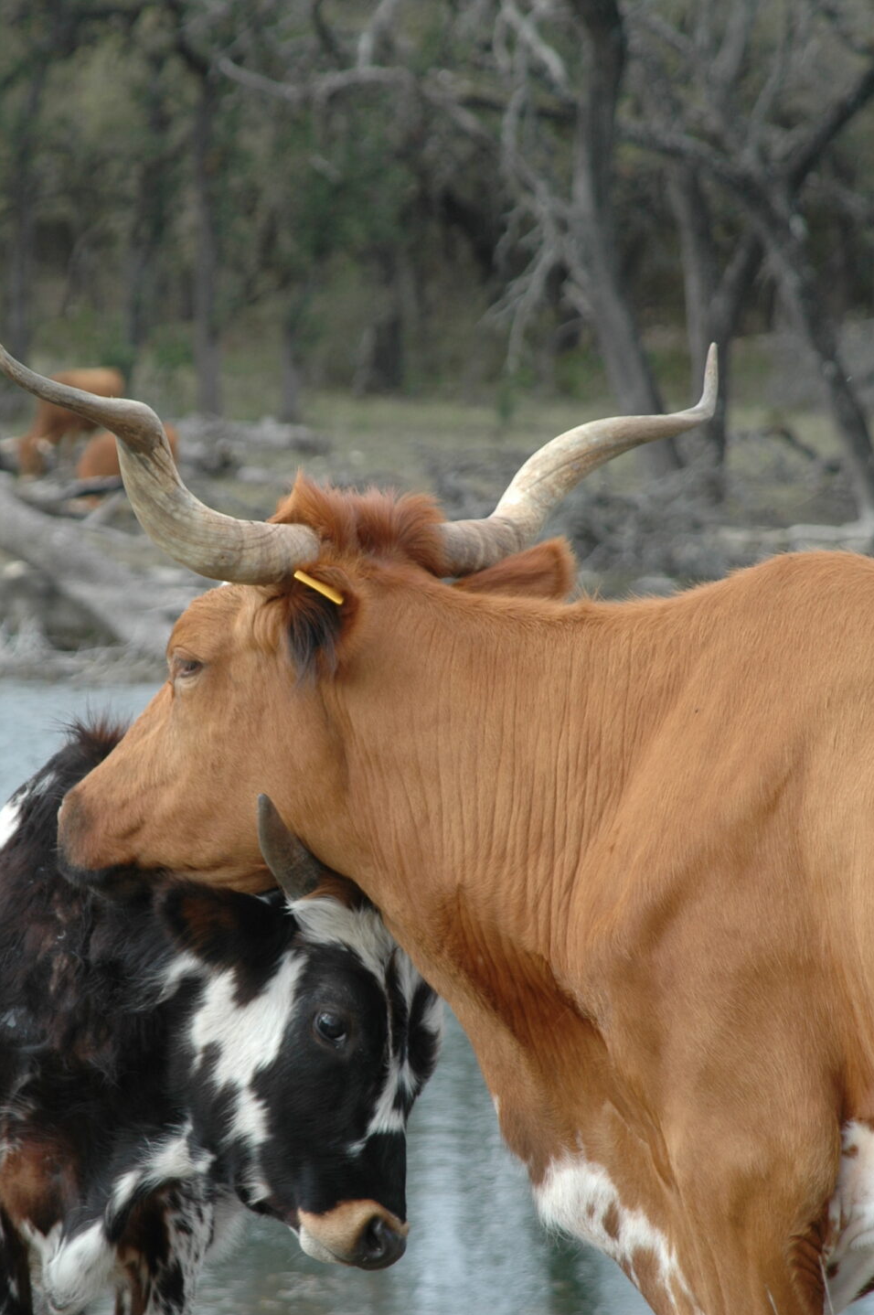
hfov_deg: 7.1
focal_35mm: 192
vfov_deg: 10.7
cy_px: 694
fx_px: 7005
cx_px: 327
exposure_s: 1/320
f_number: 5.6
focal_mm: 102
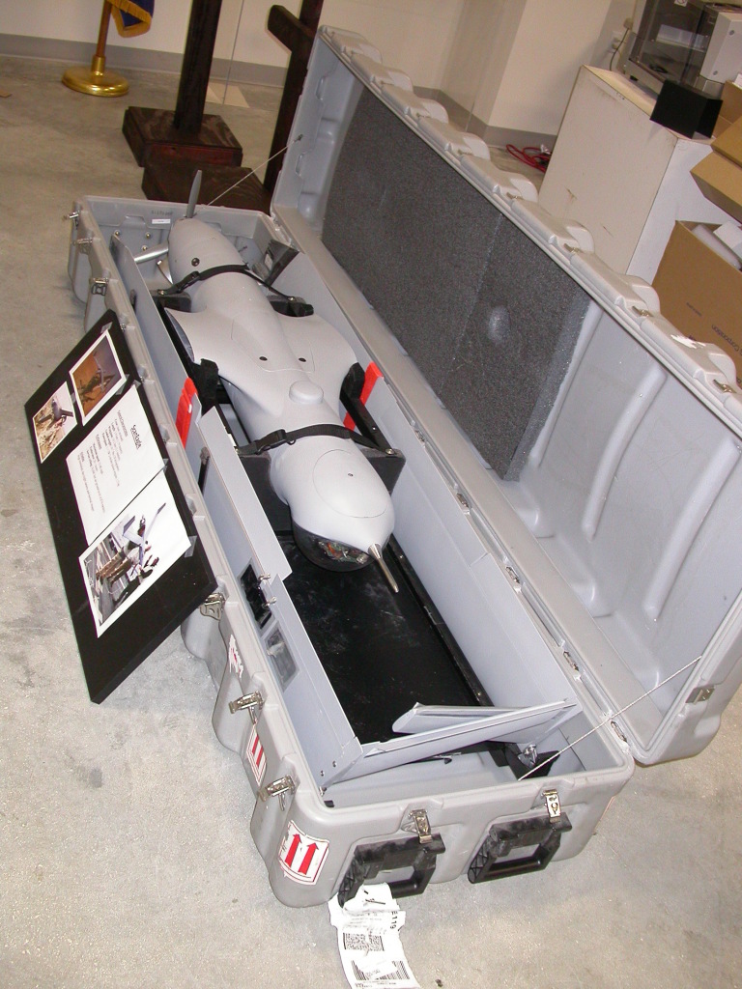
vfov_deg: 49.0
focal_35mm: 38
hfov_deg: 37.7
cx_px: 371
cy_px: 494
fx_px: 1086
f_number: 2.6
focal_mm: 7.85
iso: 200
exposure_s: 1/60
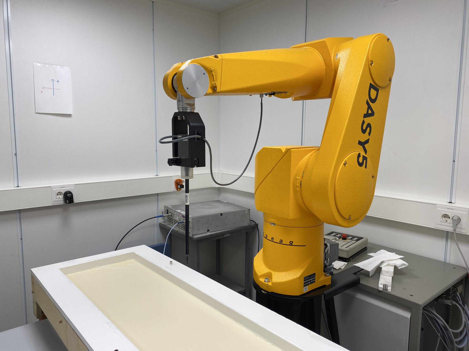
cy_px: 176
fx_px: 352
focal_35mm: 26
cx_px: 234
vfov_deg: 53.1
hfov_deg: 67.3
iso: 50
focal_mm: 4.25
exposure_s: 1/100
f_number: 1.8
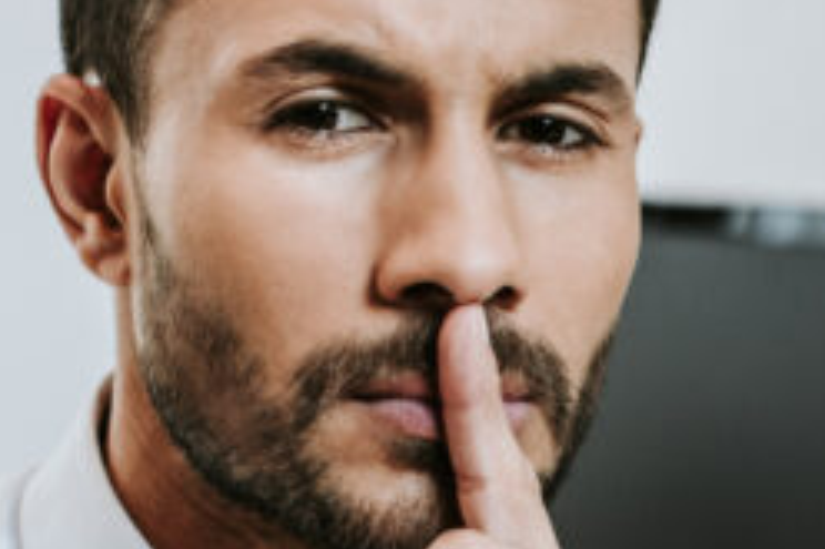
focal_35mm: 155
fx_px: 3550
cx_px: 689
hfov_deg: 13.2
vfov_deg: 8.8
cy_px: 421
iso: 400
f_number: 3.5
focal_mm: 50
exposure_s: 1/160
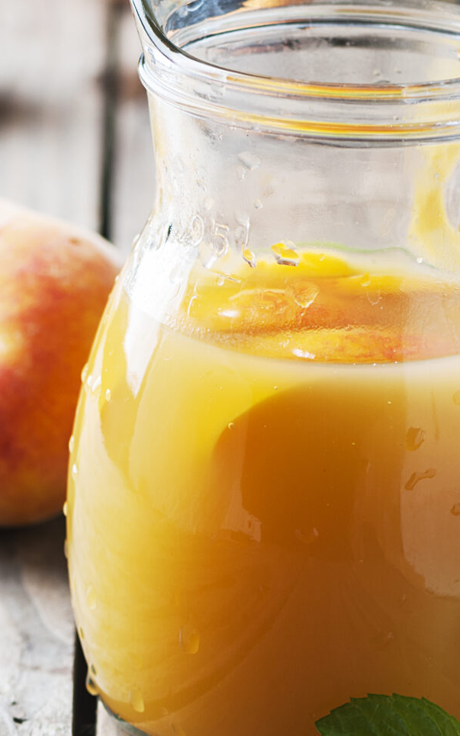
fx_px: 6400
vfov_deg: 6.6
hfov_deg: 4.1
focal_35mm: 319
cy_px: 378
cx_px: 211
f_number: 5.6
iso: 100
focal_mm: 105
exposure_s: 1/125
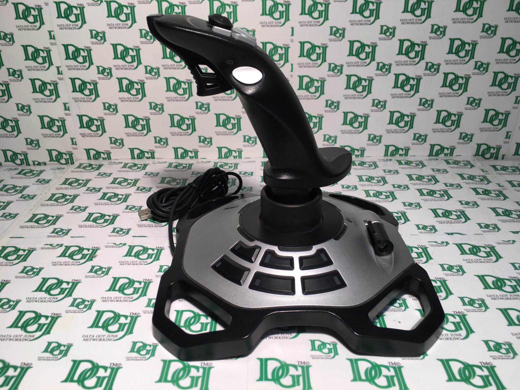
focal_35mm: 29
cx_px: 260
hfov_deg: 61.7
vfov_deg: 48.2
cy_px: 195
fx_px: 436
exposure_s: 1/120
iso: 32
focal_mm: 4.15
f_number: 2.2
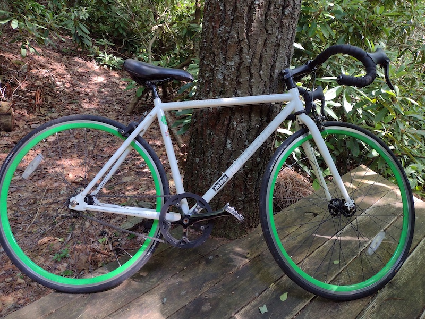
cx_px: 212
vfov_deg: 51.4
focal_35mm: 27
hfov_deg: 65.3
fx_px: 331
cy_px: 160
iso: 124
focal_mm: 4.71
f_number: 1.7
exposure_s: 1/120
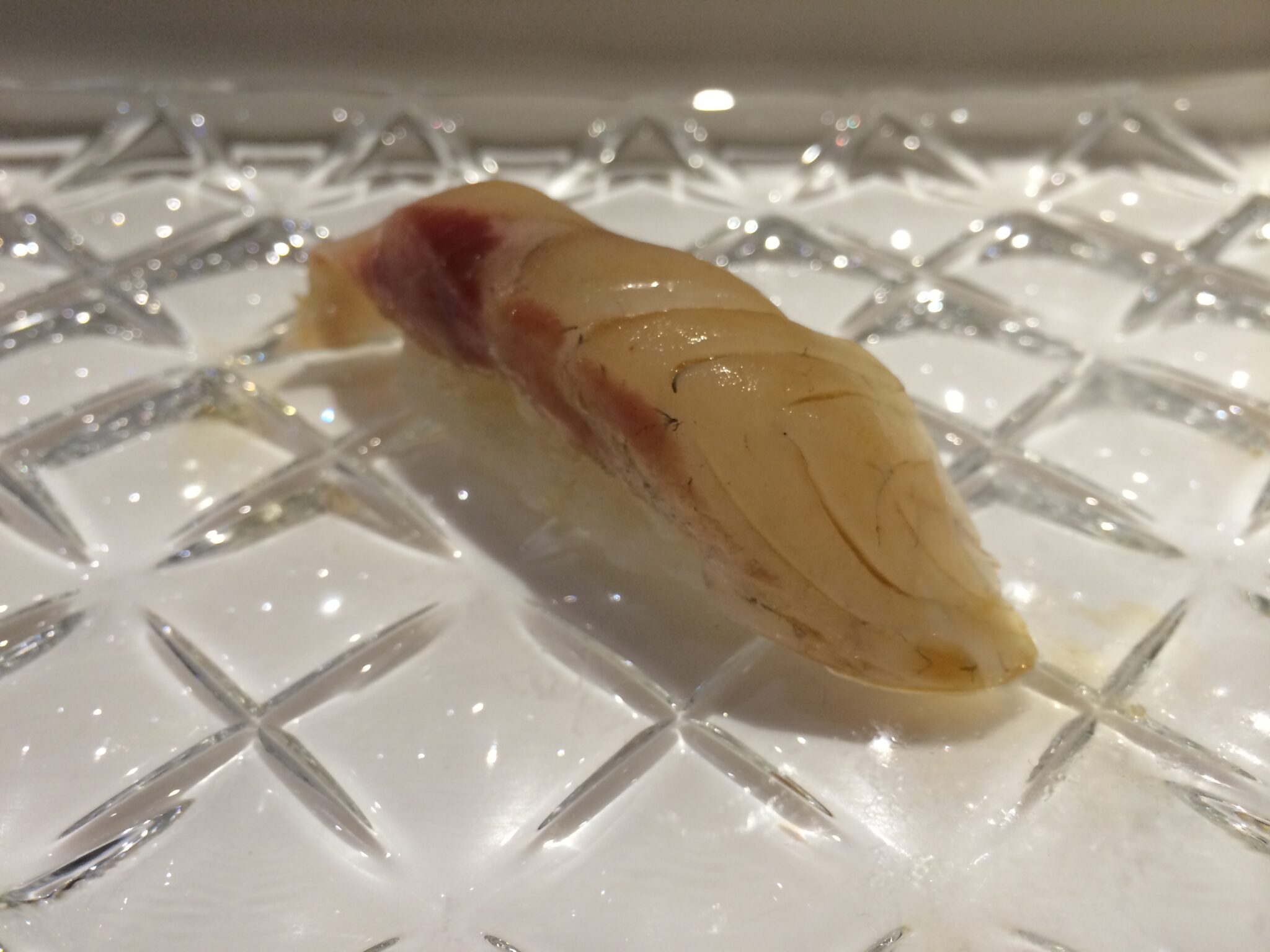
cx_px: 635
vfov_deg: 46.8
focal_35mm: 30
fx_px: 1101
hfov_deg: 60.0
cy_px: 476
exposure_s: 1/30
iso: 50
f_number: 2.2
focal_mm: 4.12
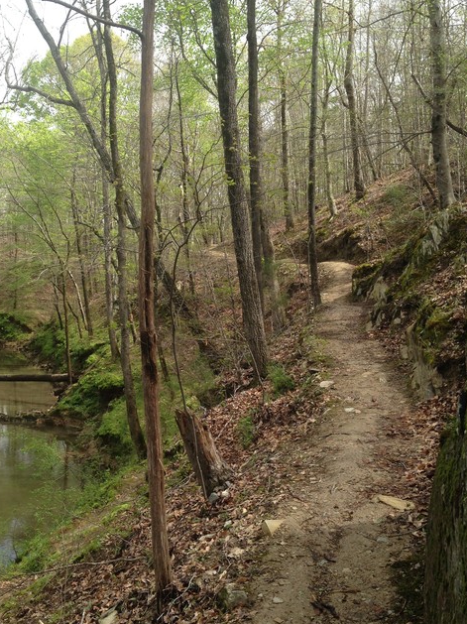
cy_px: 312
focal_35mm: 42
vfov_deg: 44.8
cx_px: 175
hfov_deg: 34.1
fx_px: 756
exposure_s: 1/630
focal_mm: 4.12
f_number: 2.4
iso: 50
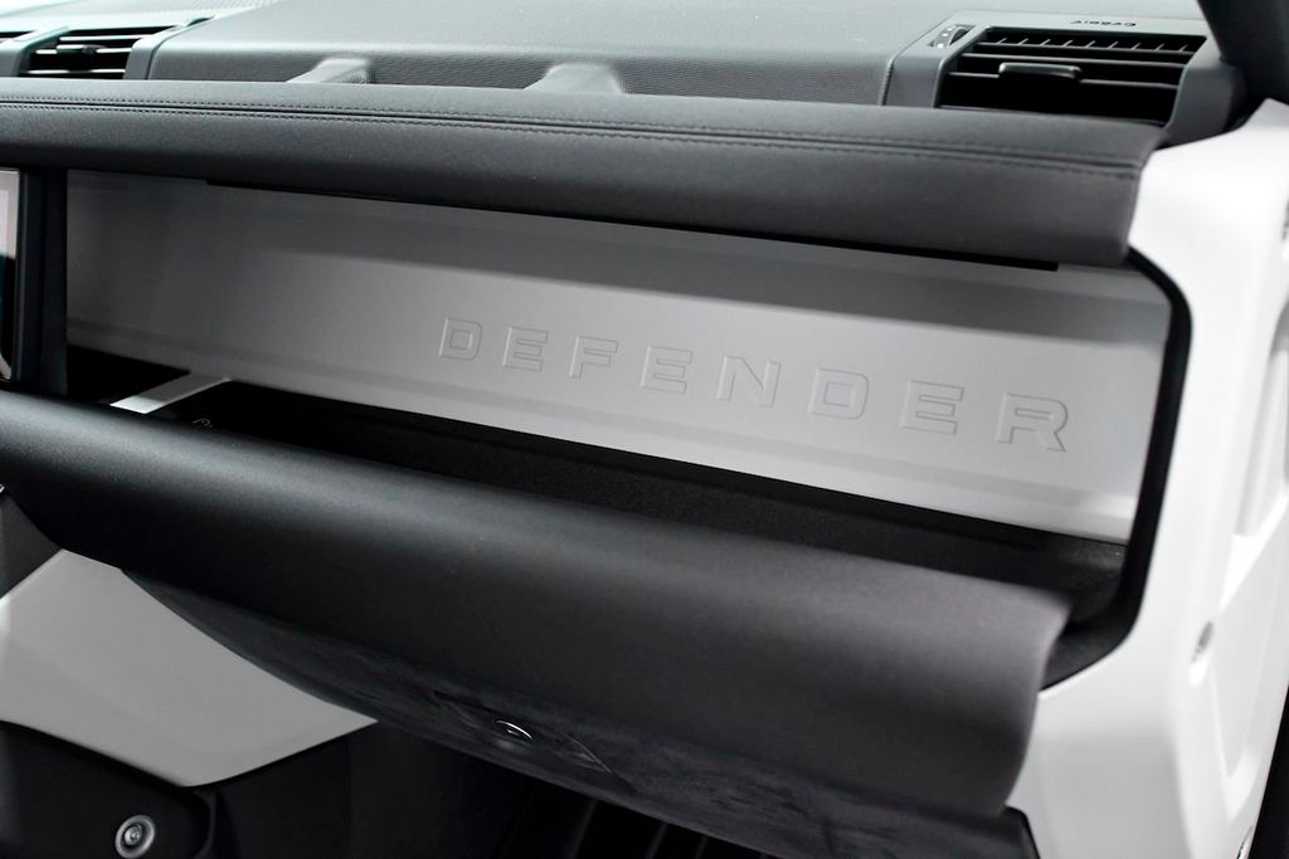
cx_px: 644
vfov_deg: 36.9
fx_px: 1289
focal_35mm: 36
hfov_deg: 53.1
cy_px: 430
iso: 2000
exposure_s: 1/160
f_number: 4
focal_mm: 24
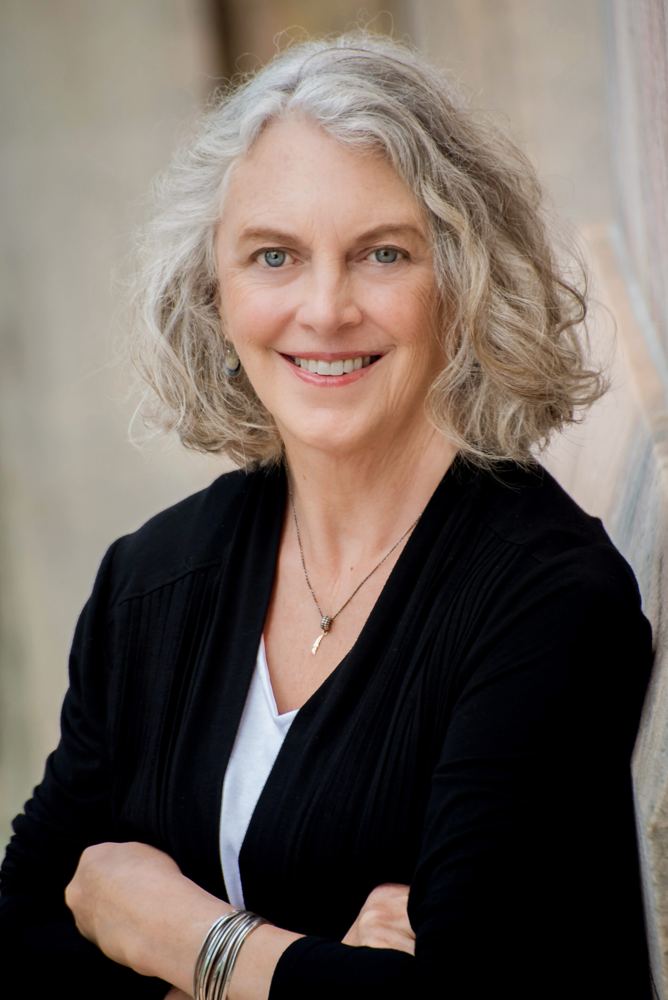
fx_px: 8341
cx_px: 334
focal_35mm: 300
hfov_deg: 4.6
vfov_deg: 6.9
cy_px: 500
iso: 1000
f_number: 7.1
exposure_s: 1/400
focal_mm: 300
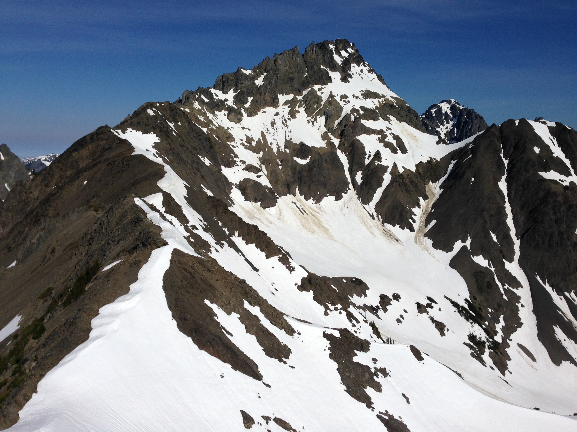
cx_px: 288
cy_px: 216
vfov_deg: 42.9
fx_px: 550
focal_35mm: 33
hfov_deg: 55.4
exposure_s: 1/5435
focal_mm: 4.12
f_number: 2.4
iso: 50
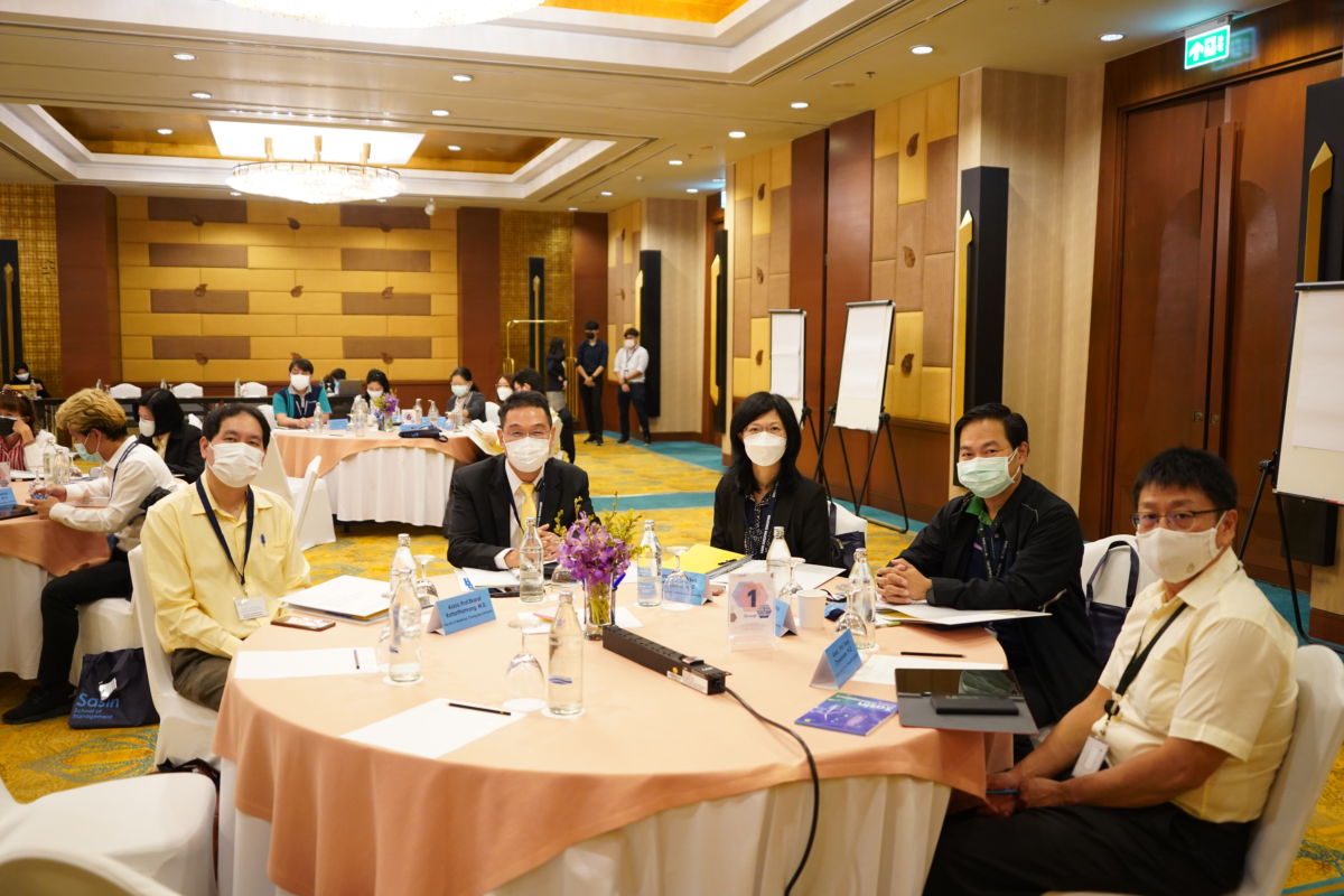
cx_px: 672
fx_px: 1045
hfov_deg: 65.5
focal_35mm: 28
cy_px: 448
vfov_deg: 46.4
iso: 2500
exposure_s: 1/60
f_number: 2.8
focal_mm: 28
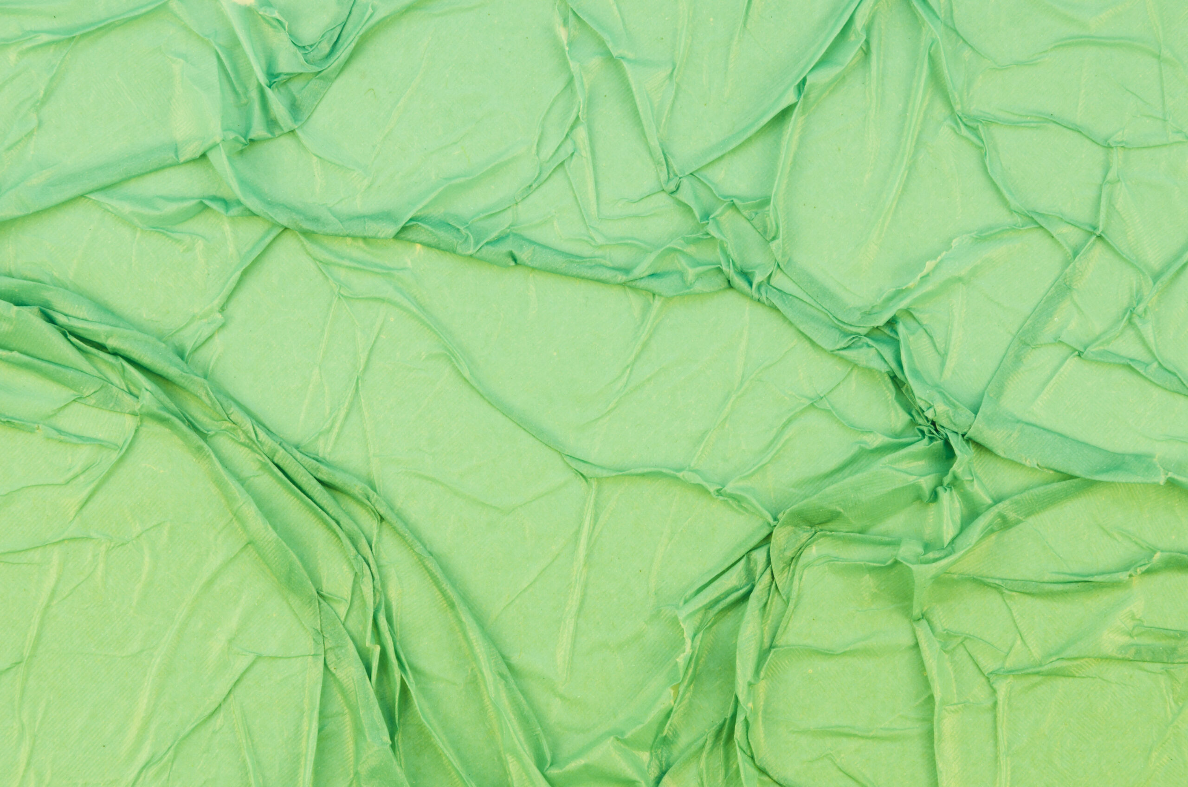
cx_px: 594
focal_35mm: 147
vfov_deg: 9.3
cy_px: 394
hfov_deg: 14.0
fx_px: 4841
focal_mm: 98
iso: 100
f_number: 10
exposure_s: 1/20
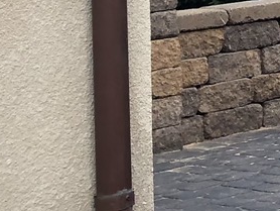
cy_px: -244
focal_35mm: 206
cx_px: 713
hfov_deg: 8.6
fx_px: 1668
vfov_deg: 6.9
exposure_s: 1/177
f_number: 1.8
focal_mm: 4
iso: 20
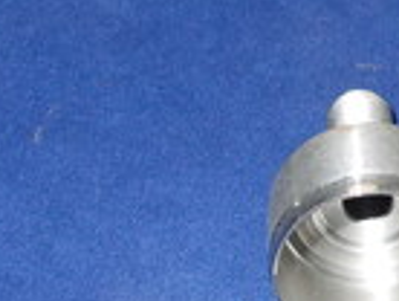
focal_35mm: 123
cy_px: 213
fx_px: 1420
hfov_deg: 15.8
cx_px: 356
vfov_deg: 12.1
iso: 200
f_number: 3.6
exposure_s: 1/25
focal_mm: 6
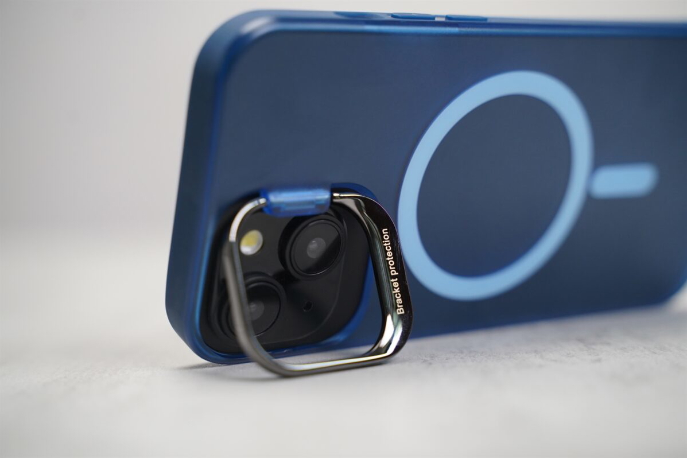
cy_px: 229
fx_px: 1202
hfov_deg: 31.9
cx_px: 344
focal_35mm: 63
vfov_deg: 21.6
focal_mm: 63
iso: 1600
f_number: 4
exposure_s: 1/200
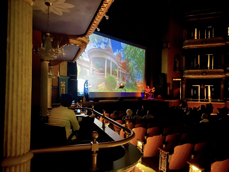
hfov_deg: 67.3
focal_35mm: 26
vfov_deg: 53.1
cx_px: 114
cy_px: 86
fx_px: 172
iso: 800
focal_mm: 4.25
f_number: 1.8
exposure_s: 1/2
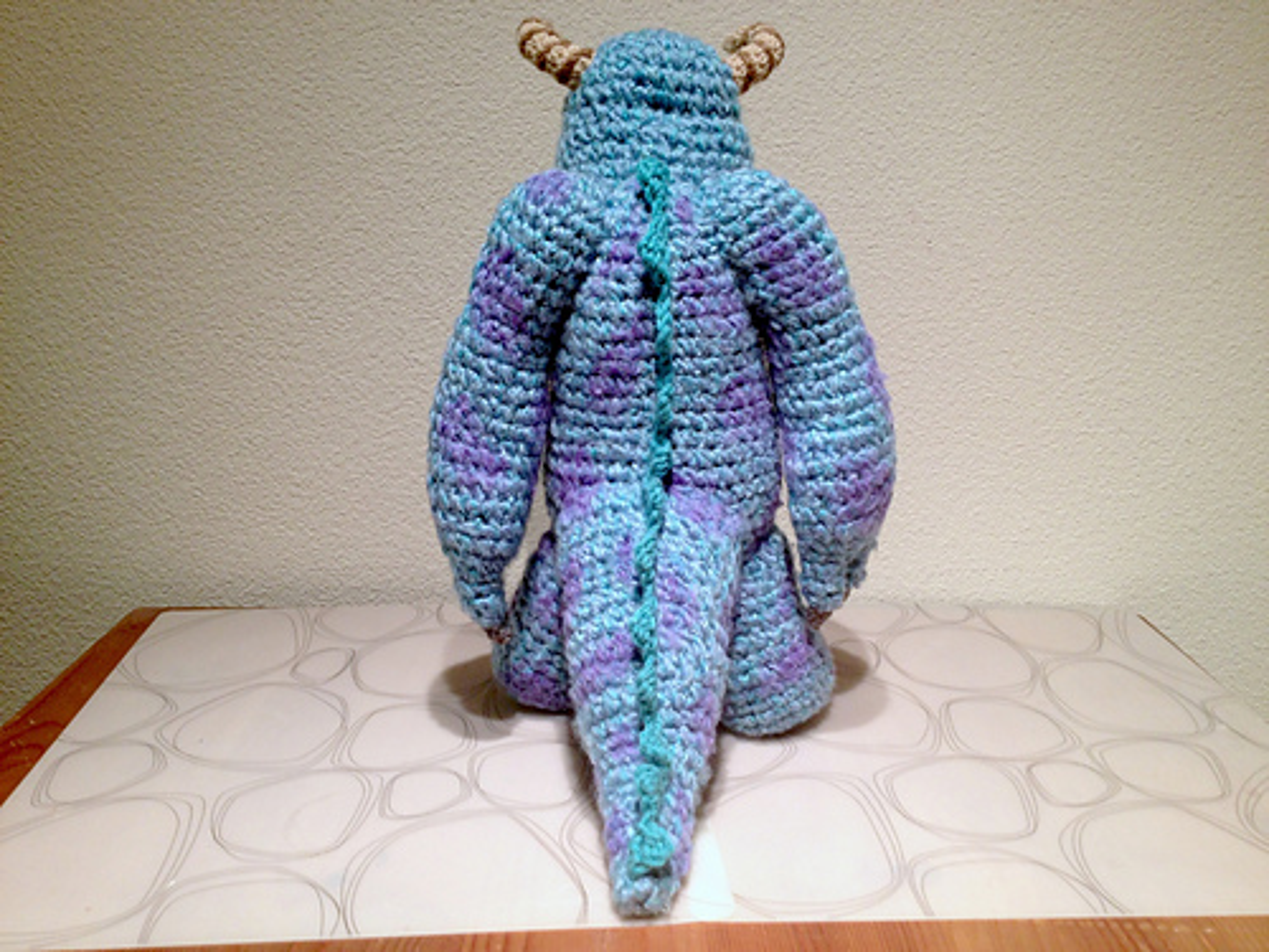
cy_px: 476
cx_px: 634
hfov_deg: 52.6
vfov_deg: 40.7
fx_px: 1283
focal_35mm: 35
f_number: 2.4
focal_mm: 4.28
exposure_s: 1/20
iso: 80
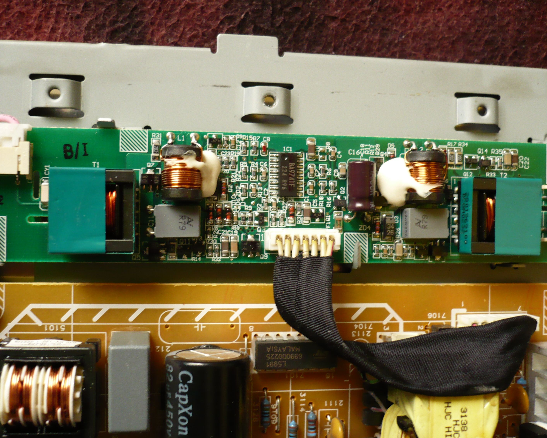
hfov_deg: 49.1
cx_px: 263
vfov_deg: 40.1
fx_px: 599
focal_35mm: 37
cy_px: 216
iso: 200
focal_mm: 5.8
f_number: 2.8
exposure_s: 1/10
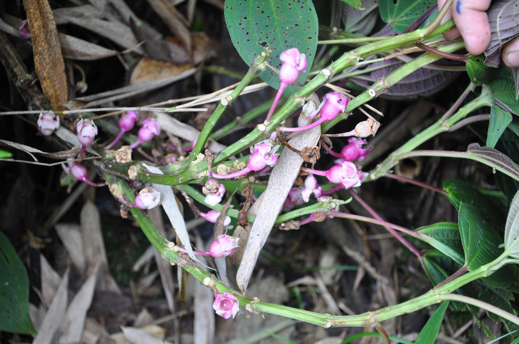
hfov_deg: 33.4
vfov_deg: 22.6
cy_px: 172
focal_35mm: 60
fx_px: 864
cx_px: 260
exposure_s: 1/20
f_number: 4.5
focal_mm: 40
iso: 400
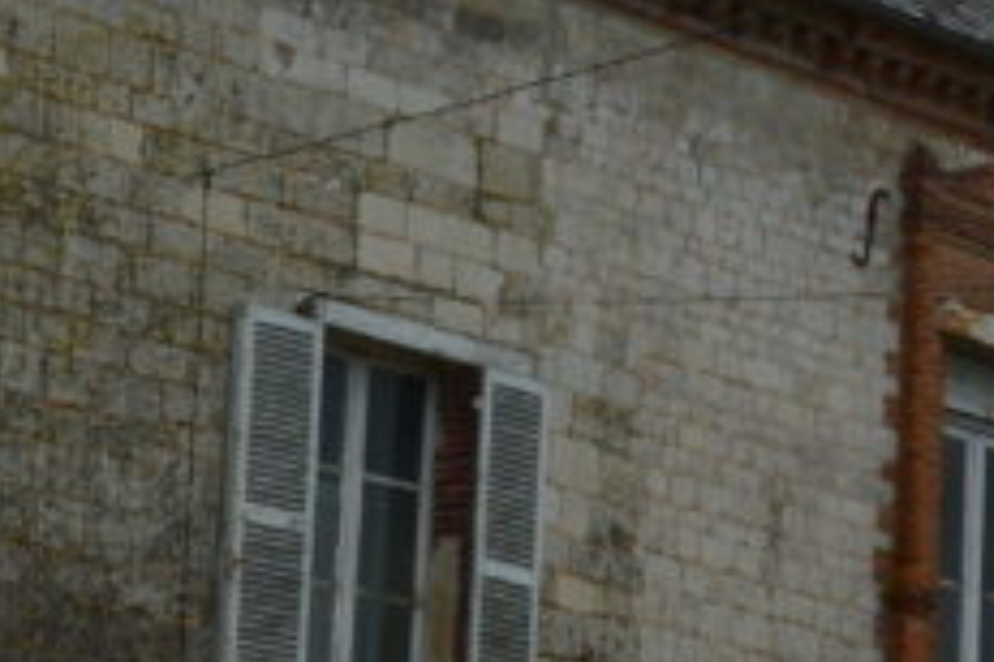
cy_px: 256
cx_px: 572
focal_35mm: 213
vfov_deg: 6.4
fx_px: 5881
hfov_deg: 9.7
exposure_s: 1/500
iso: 320
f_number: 11
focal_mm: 32
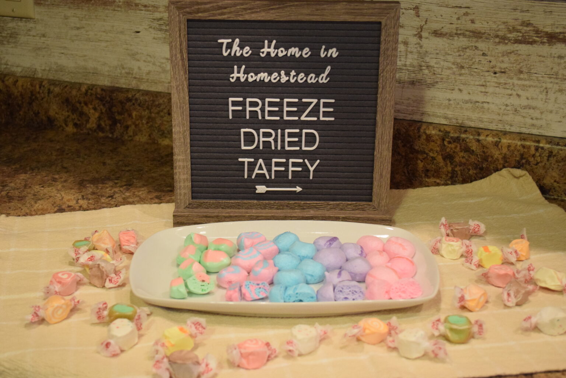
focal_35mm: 52
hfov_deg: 37.8
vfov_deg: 25.8
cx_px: 283
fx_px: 826
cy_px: 189
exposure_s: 1/60
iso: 3600
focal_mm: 35
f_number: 5
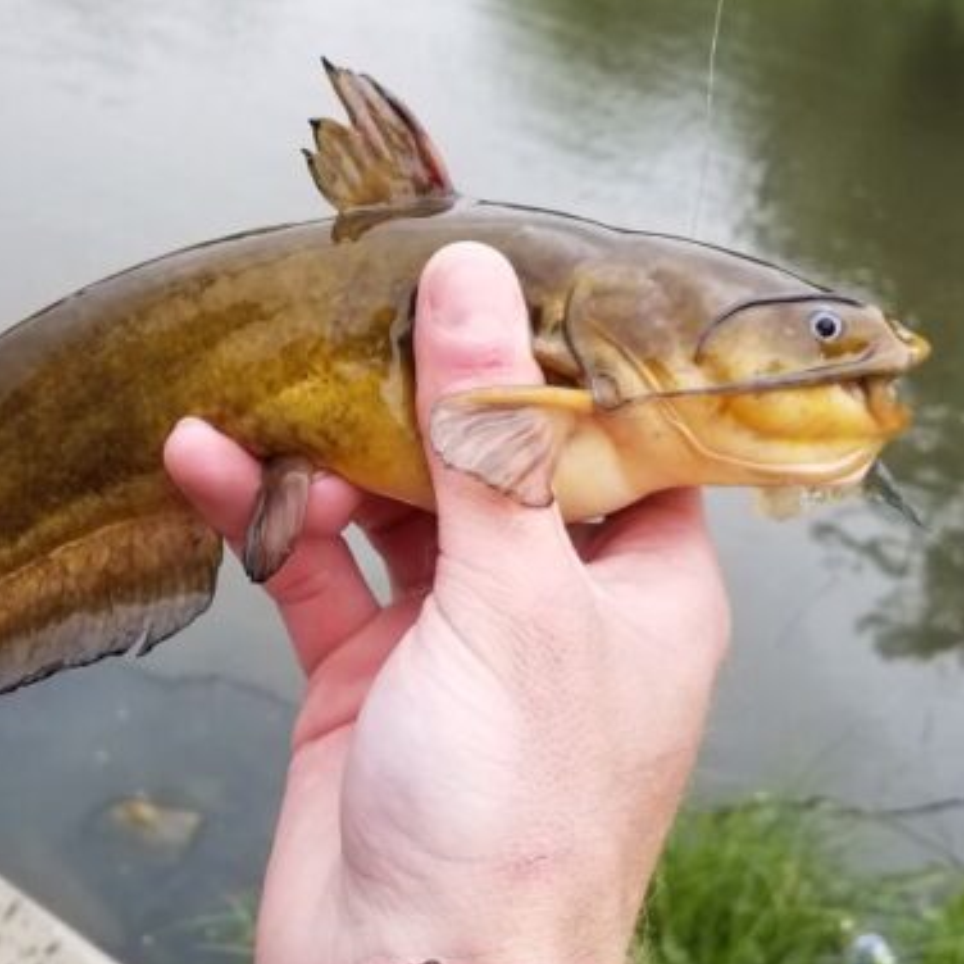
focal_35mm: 47
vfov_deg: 35.9
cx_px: 349
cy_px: 362
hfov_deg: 35.8
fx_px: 1481
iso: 64
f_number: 1.7
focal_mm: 4.2
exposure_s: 1/120
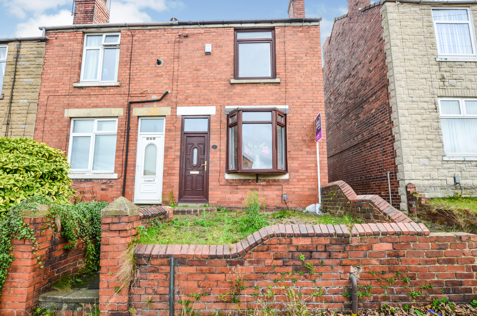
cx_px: 238
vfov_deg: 67.1
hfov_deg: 90.1
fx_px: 238
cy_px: 158
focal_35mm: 18
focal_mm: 12
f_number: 9.5
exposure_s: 1/125
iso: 400
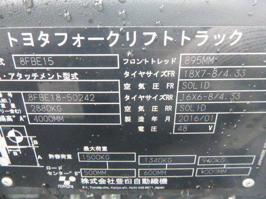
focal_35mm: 25
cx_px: 133
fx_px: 192
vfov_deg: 54.9
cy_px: 100
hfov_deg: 69.4
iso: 400
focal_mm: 4.5
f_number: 3.9
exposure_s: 1/6
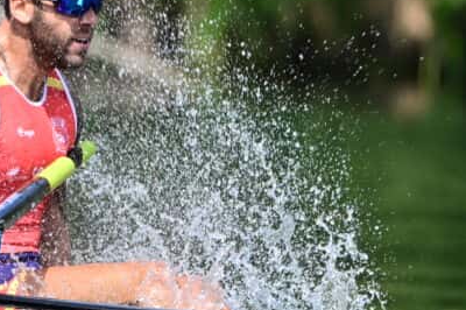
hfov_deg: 0.5
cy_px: 88
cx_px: -227
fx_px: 53040
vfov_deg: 0.3
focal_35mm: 4101
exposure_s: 1/1000
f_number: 6.3
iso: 220
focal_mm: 800
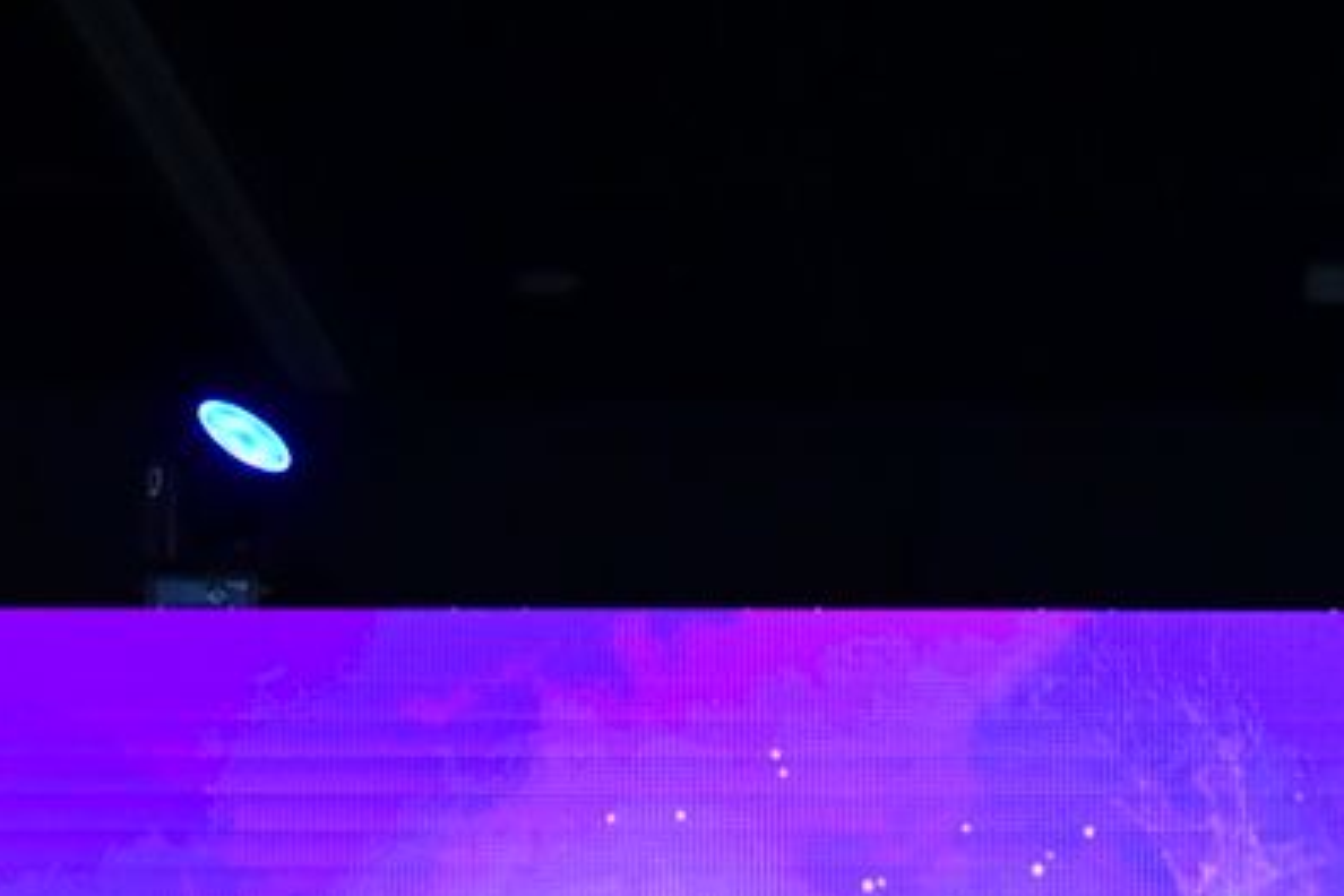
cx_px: 1585
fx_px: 8063
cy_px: 1201
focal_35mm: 216
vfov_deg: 6.3
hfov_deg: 9.4
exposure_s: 1/800
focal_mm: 57
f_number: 4
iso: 5000
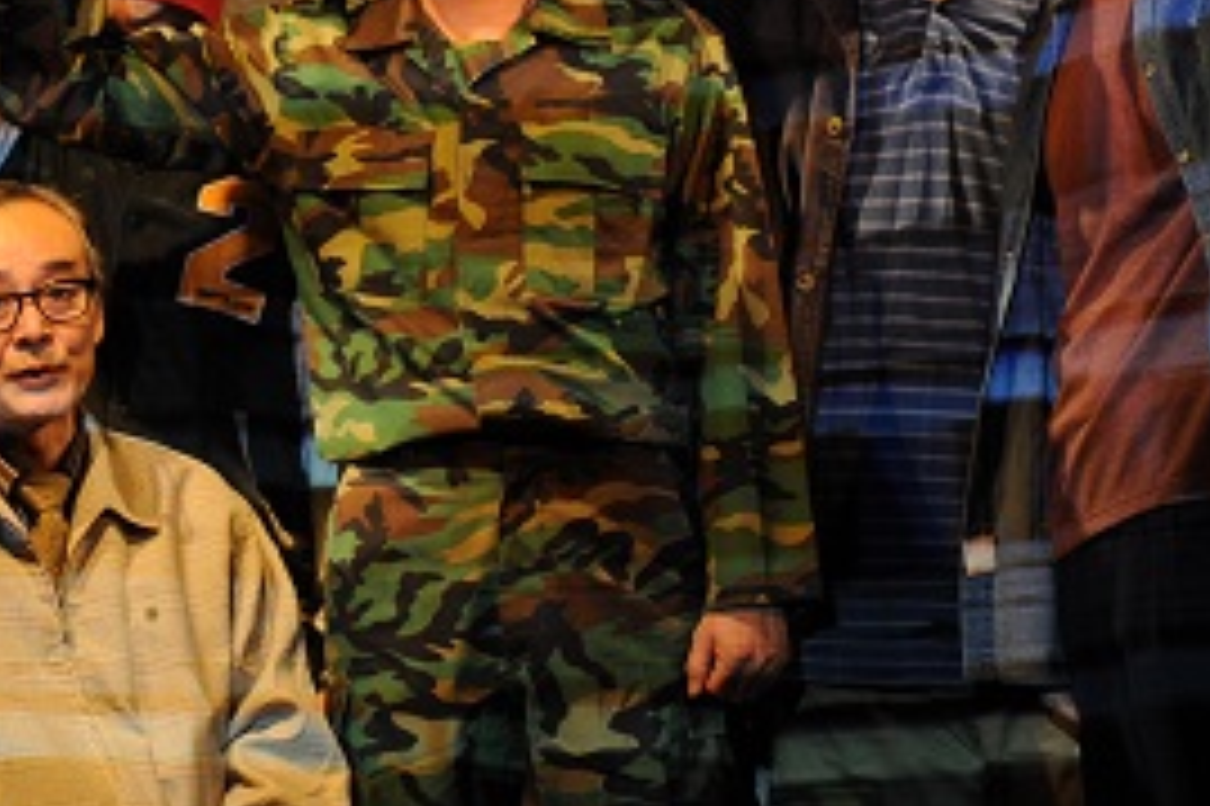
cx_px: 418
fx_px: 8666
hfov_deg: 8.0
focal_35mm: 258
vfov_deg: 5.3
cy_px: 279
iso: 1600
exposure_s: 1/60
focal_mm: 112
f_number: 4
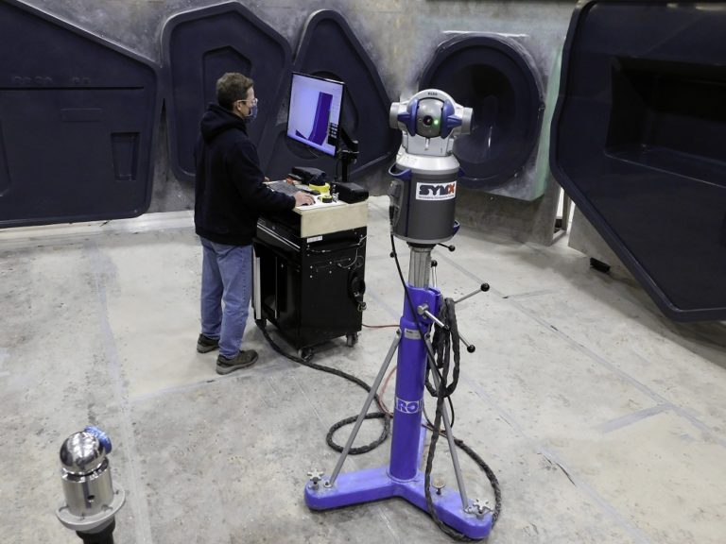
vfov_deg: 46.8
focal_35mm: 30
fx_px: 629
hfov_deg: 60.0
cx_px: 363
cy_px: 272
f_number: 3.2
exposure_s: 1/30
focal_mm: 5.3
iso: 250
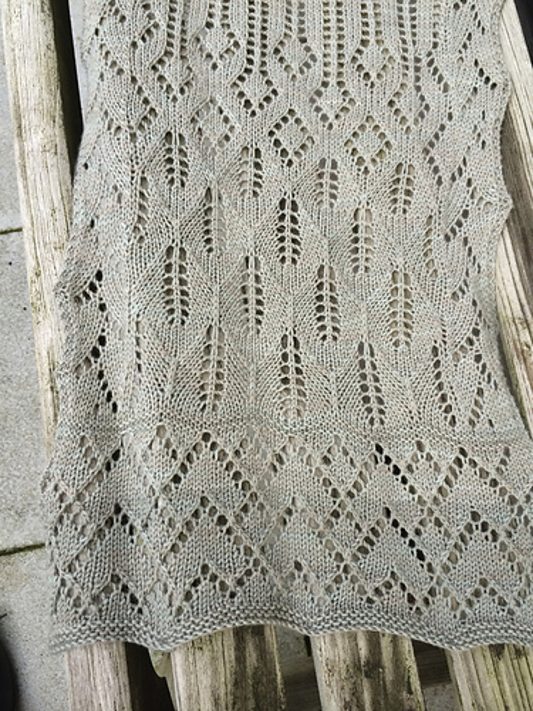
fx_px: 616
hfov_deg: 46.8
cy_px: 356
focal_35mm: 30
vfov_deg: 60.0
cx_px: 266
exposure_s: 1/40
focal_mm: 4.12
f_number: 2.2
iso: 40
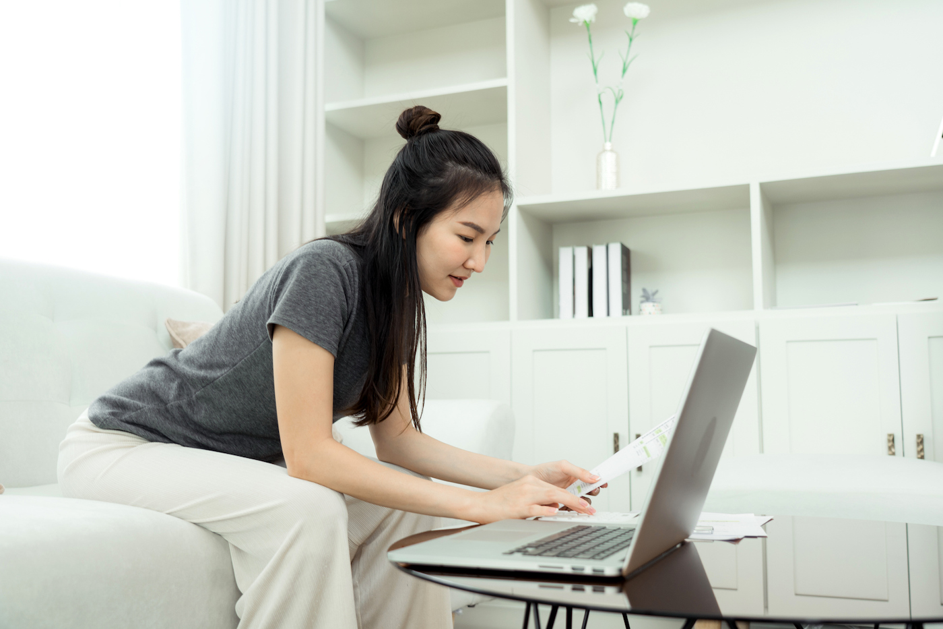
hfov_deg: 51.9
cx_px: 472
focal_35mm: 37
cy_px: 314
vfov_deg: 35.9
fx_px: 969
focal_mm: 37
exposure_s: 1/80
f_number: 4
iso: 250
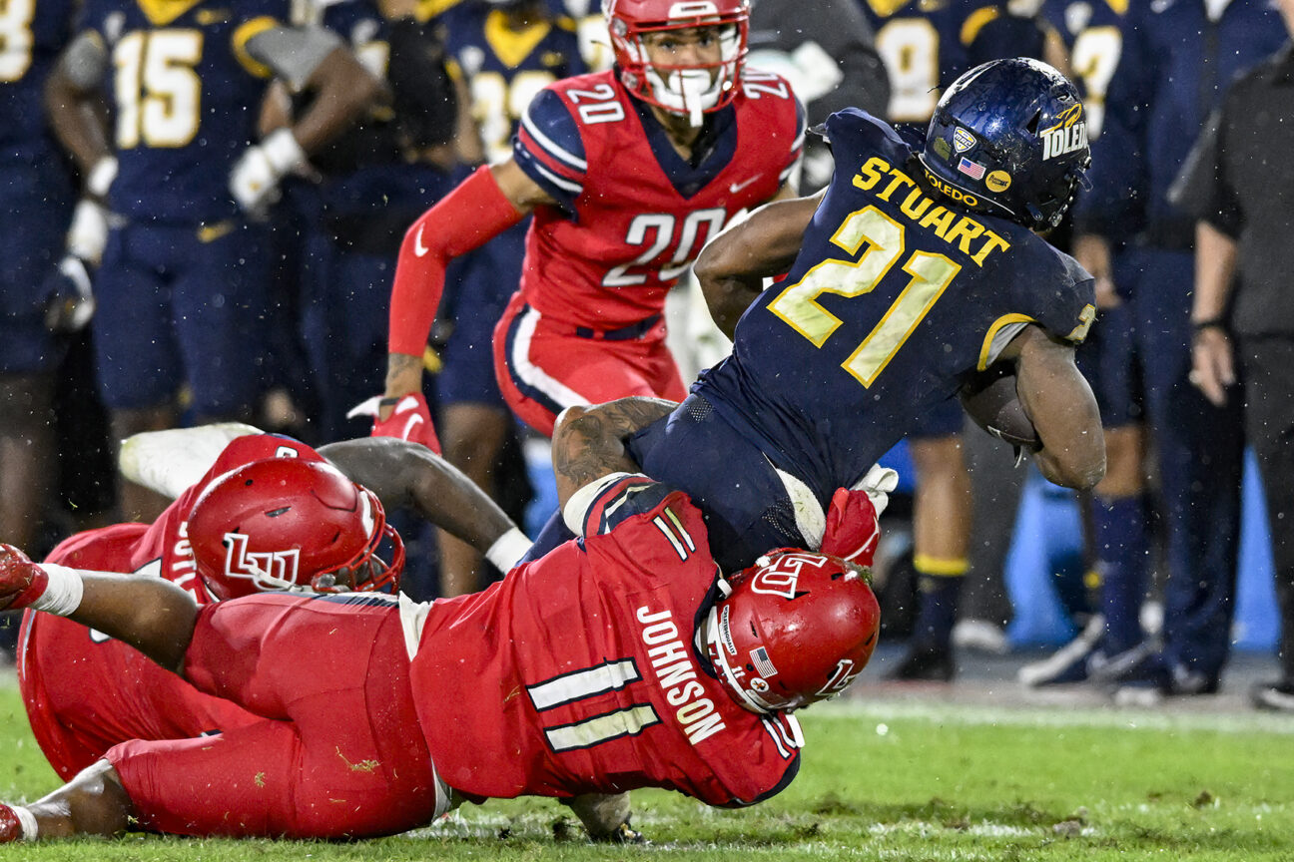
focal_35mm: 711
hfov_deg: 2.9
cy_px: 407
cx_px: 647
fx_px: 25555
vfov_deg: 1.9
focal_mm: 400
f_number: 4
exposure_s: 1/1600
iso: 6400
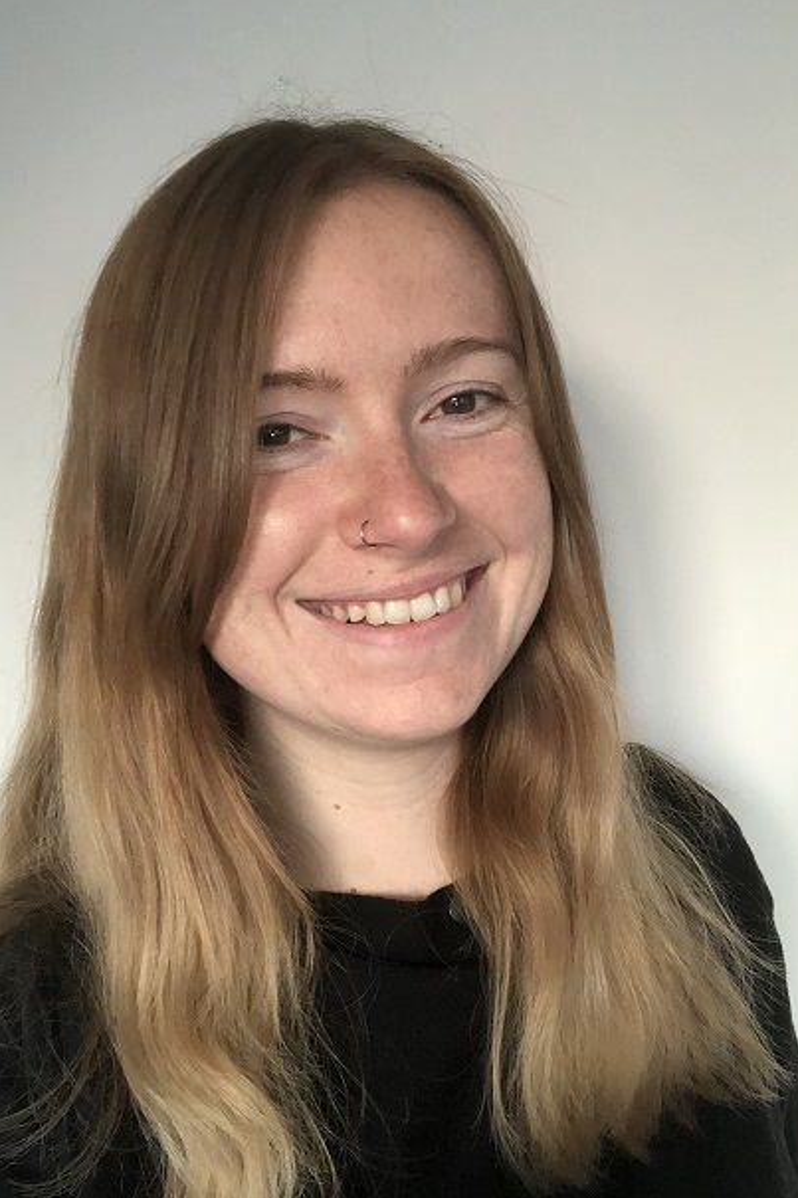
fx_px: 1131
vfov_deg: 55.8
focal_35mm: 34
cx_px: 394
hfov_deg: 38.9
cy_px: 592
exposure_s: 1/60
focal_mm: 2.87
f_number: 2.2
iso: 100
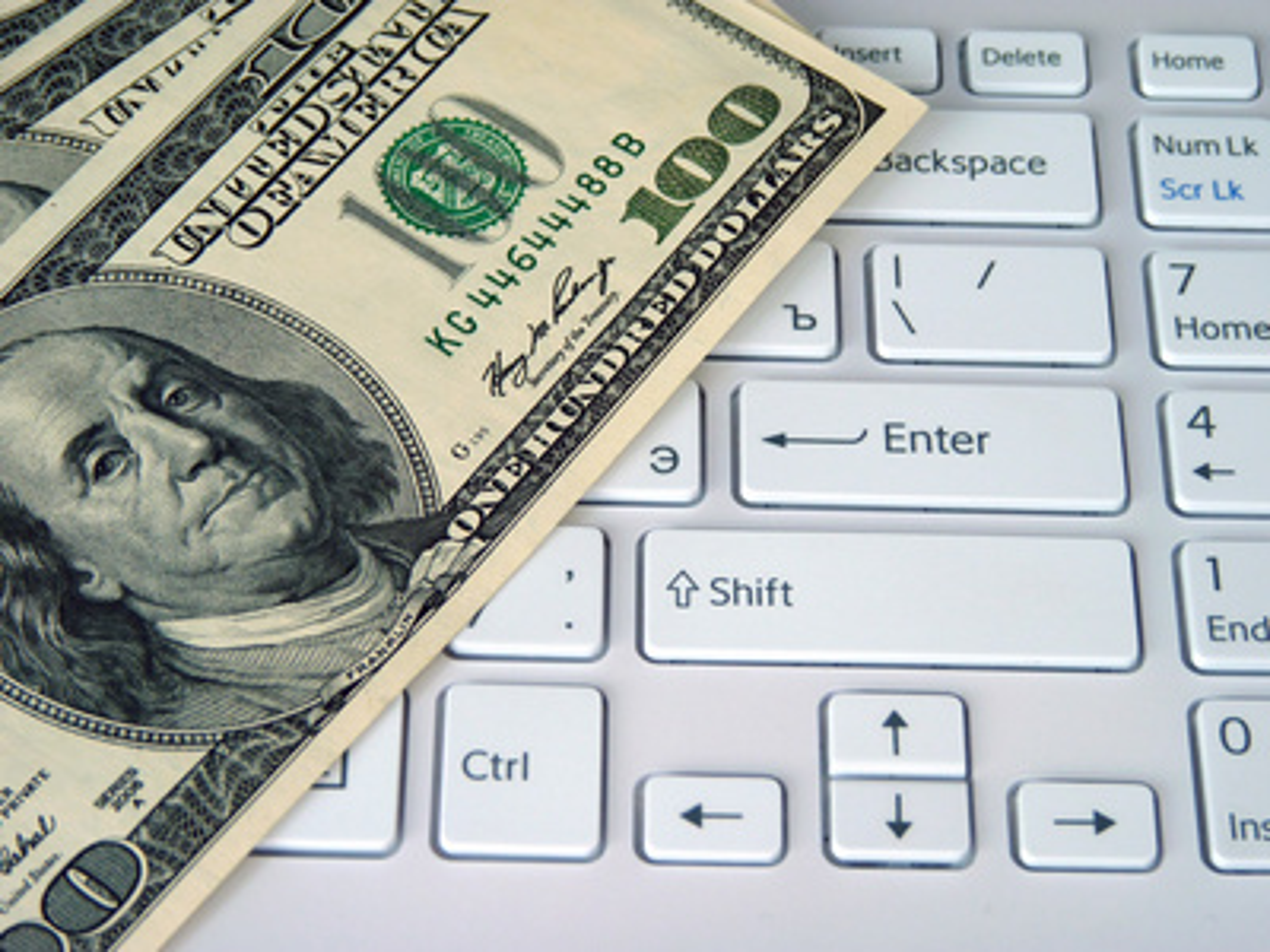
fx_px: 3339
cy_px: 476
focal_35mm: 91
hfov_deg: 21.5
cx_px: 635
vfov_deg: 16.2
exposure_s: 1/100
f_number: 4
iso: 80
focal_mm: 16.1
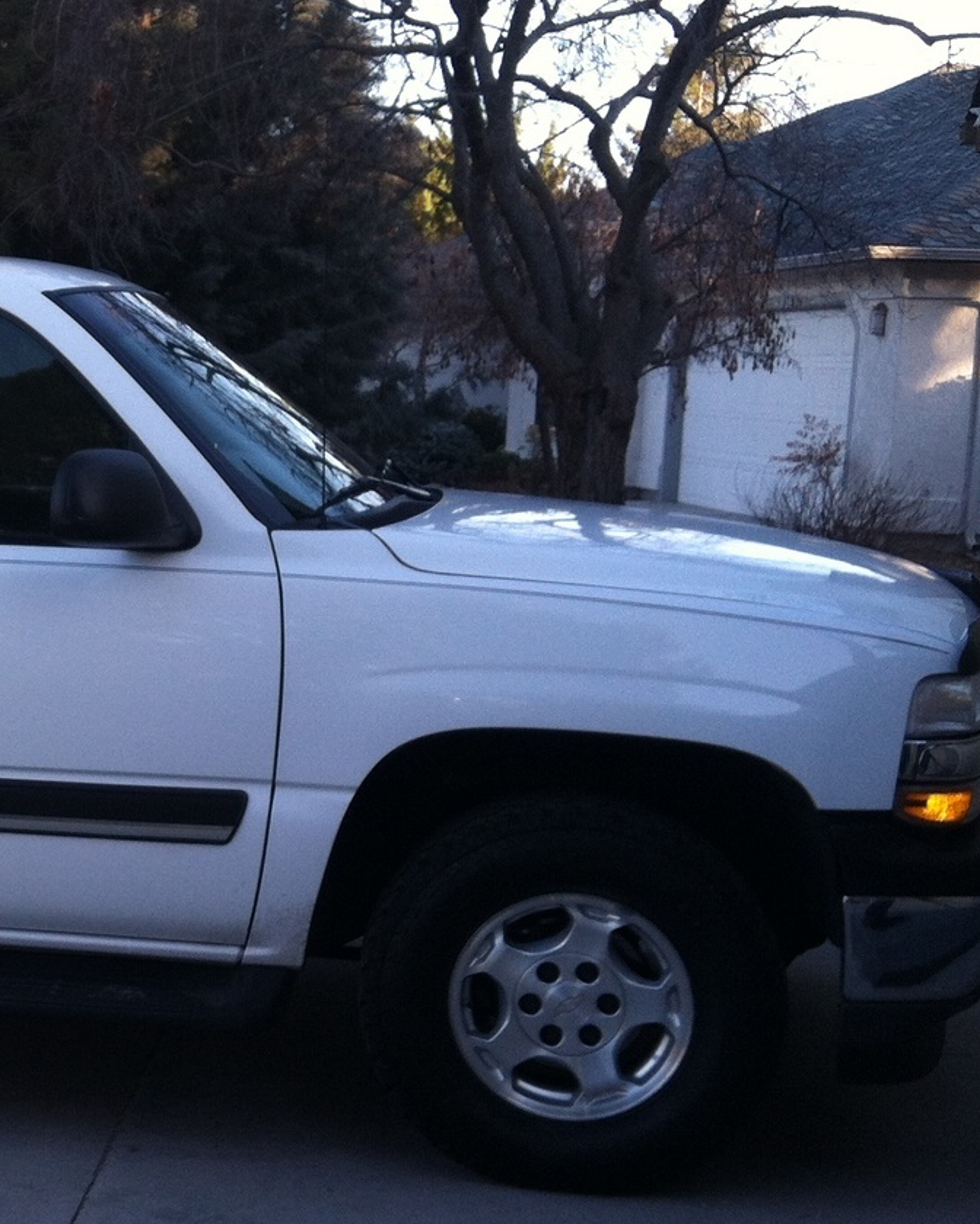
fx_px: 2357
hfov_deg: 22.1
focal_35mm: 65
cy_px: 691
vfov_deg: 29.1
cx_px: -124
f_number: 2.8
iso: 80
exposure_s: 1/120
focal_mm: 3.85
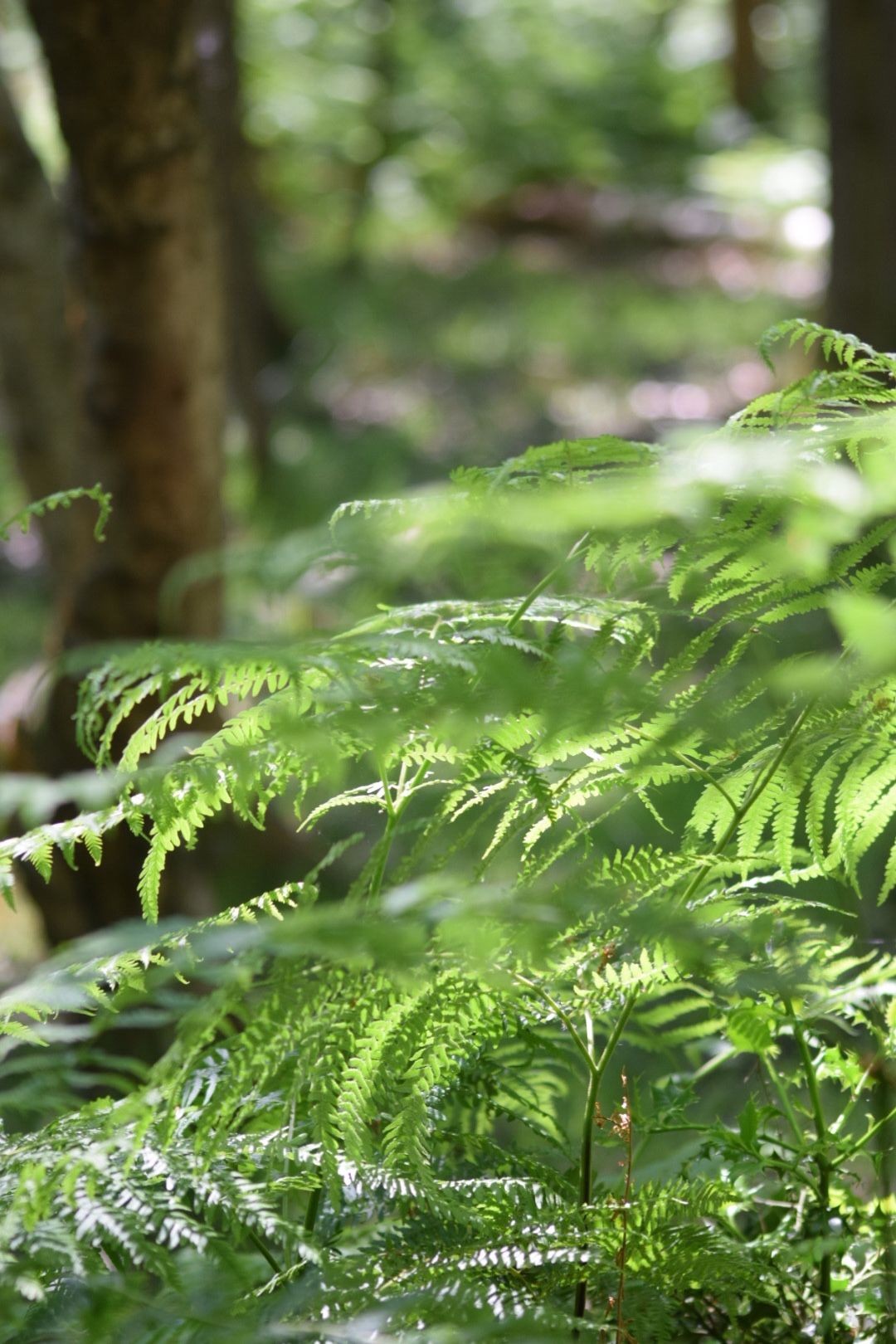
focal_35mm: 142
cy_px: 672
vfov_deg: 14.4
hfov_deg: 9.6
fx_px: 5320
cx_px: 448
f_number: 4
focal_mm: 95
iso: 450
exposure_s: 1/250
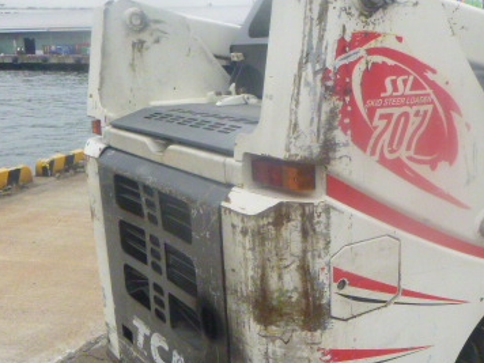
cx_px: 333
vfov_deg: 32.0
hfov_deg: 41.4
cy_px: 227
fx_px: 629
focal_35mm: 45
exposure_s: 1/800
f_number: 9
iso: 400
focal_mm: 4.5
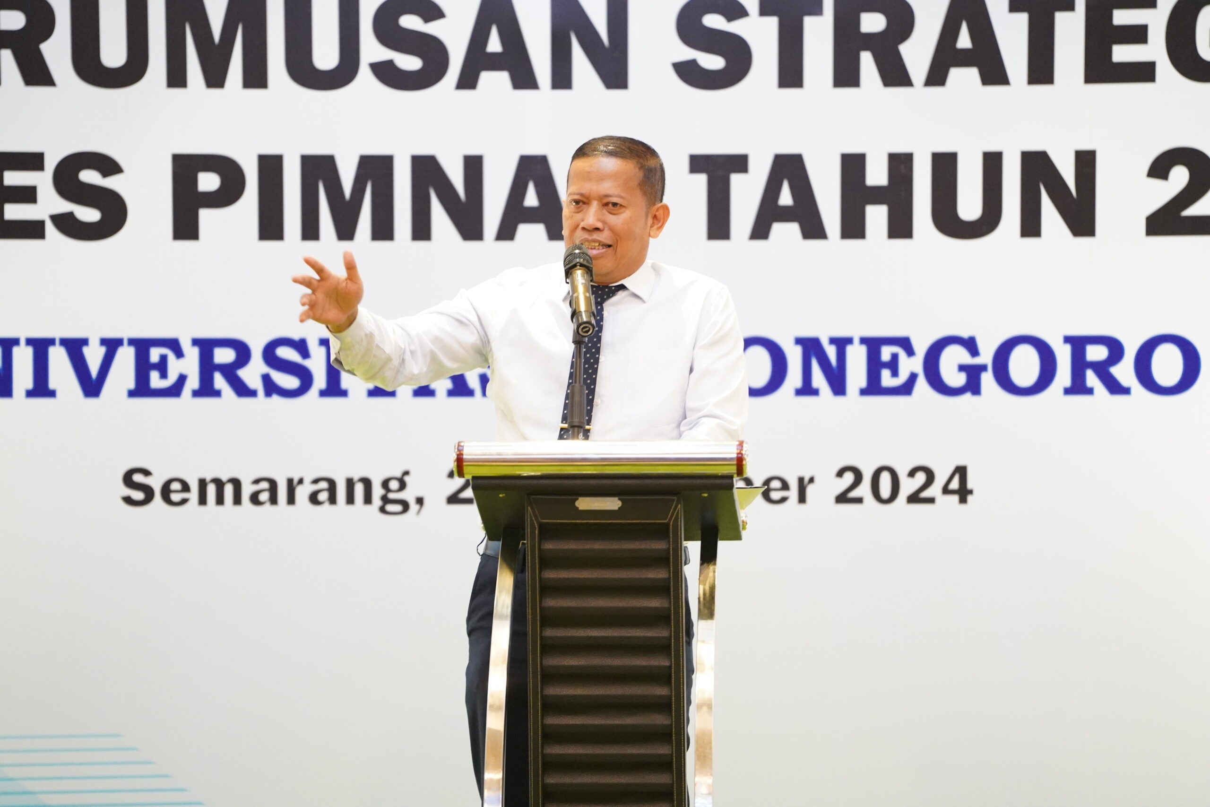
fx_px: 6722
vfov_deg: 6.9
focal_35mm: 200
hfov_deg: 10.3
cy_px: 404
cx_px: 605
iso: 8000
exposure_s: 1/200
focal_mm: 200
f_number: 2.8
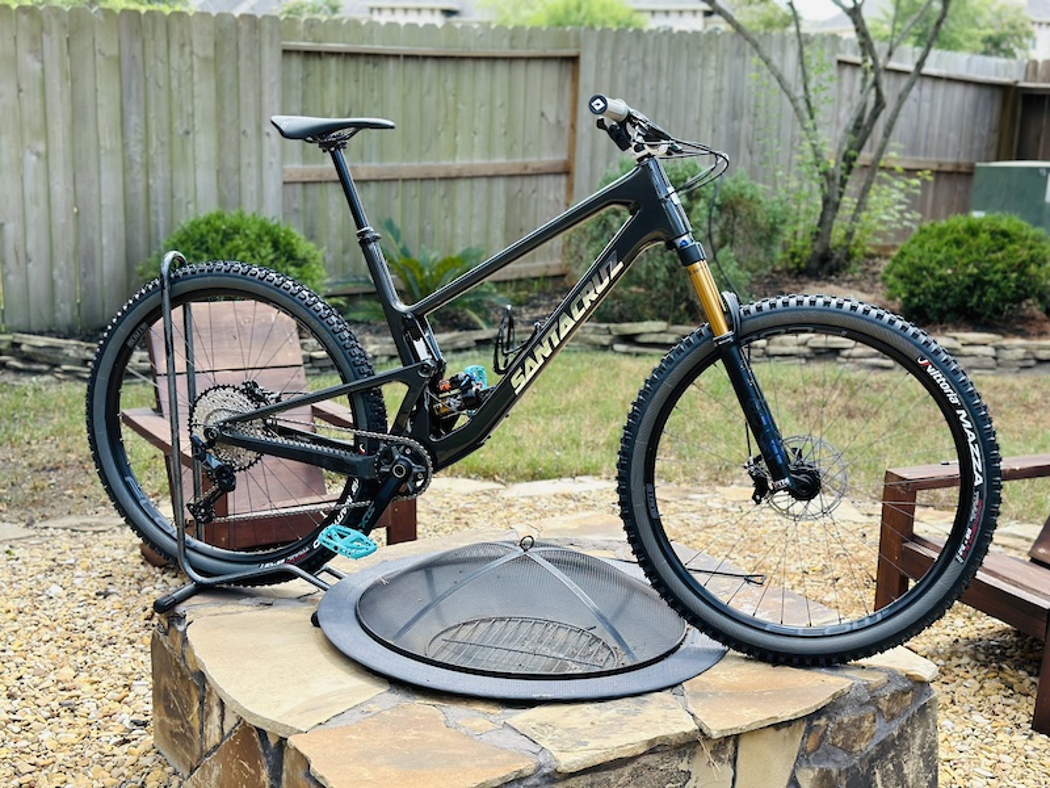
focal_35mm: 48
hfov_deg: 39.7
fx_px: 1456
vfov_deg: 30.3
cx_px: 525
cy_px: 394
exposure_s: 1/816
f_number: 1.78
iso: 80
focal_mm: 6.86
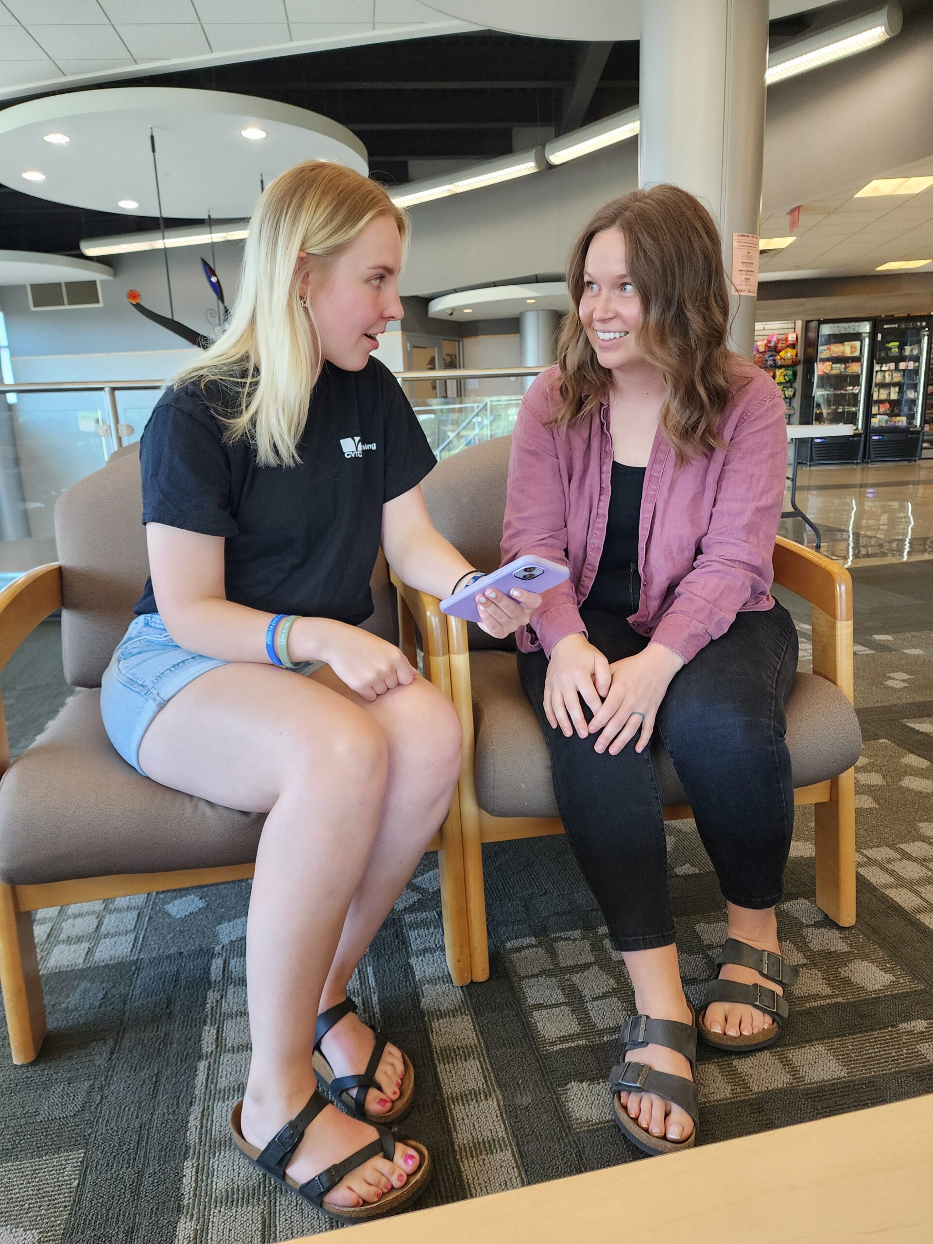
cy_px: 622
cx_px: 466
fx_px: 827
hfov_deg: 58.9
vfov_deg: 73.9
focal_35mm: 23
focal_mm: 6.4
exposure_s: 1/120
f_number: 1.8
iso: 160
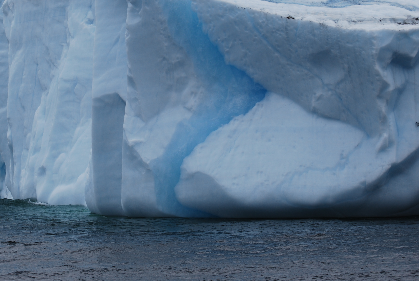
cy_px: 90
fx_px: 1501
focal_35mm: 129
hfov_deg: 15.8
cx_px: 121
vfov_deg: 10.7
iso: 100
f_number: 8
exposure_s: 1/250
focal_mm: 55
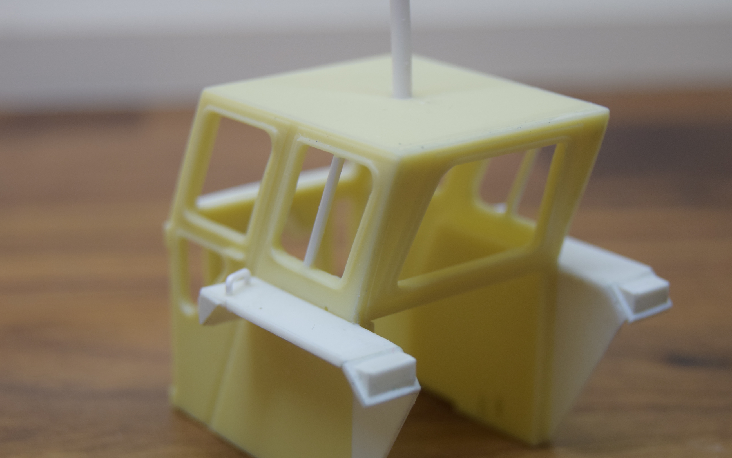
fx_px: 1616
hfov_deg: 25.5
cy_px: 274
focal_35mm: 81
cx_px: 368
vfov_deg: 16.1
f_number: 5.3
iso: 720
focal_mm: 46
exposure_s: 1/60
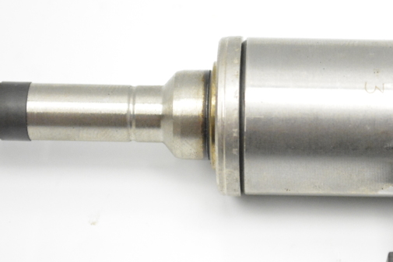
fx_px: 1725
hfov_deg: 12.9
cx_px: 330
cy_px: 163
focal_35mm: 158
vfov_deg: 8.7
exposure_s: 1/640
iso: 6400
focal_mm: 52
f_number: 5.6
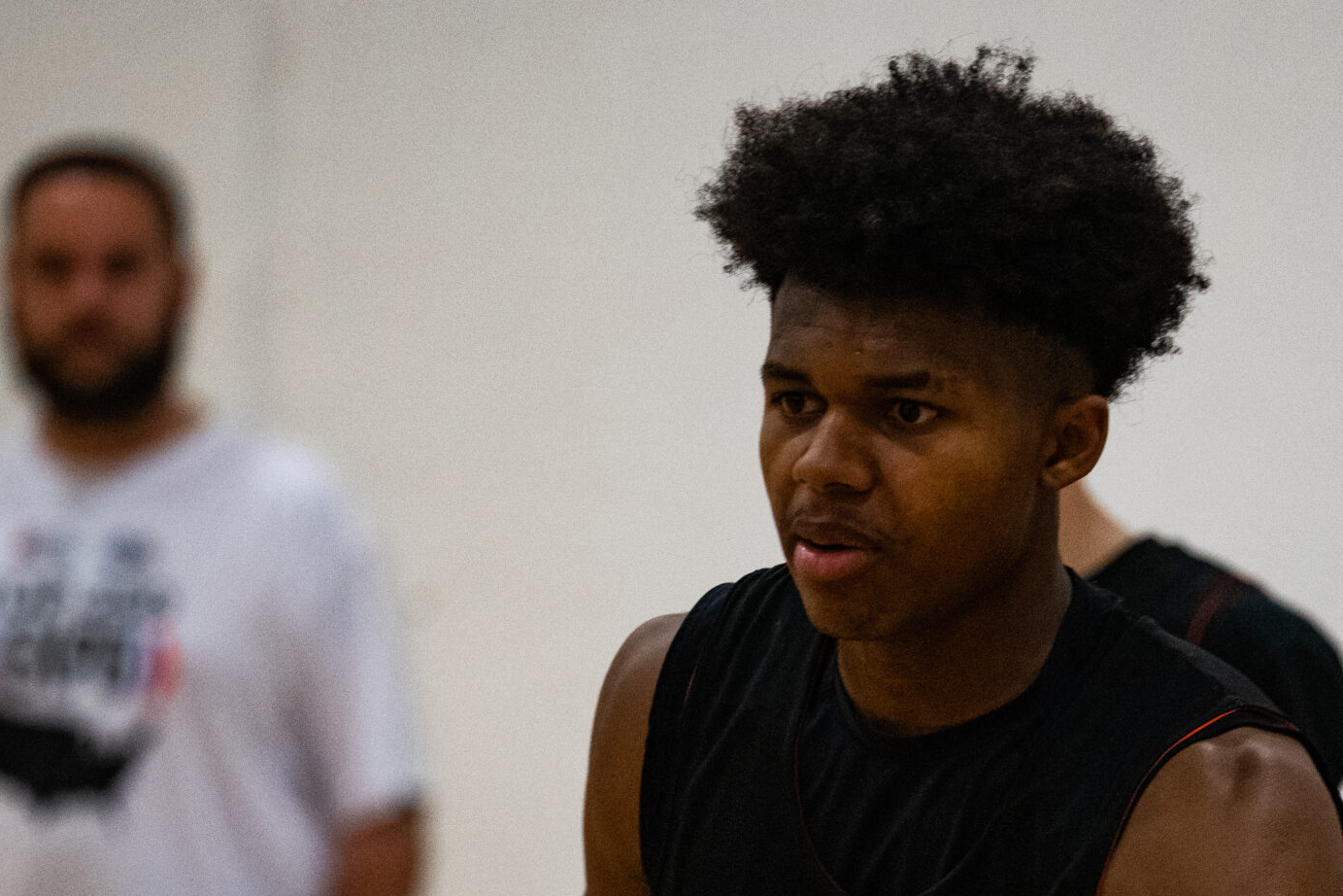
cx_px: 1008
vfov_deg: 2.3
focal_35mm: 610
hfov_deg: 3.4
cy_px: 822
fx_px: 22752
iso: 6400
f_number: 6.3
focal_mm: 329.5
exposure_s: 1/320
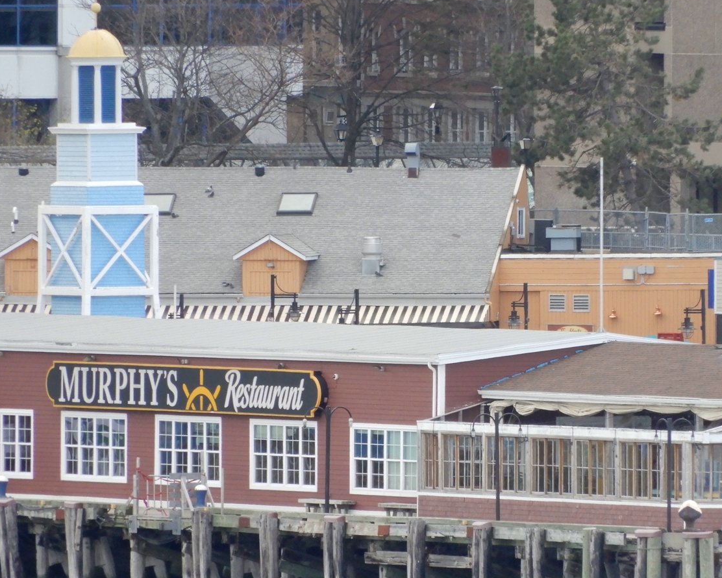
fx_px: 24492
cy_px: 327
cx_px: 363
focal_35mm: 1146
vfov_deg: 1.4
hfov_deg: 1.7
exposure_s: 1/250
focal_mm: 151
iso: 400
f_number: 6.9
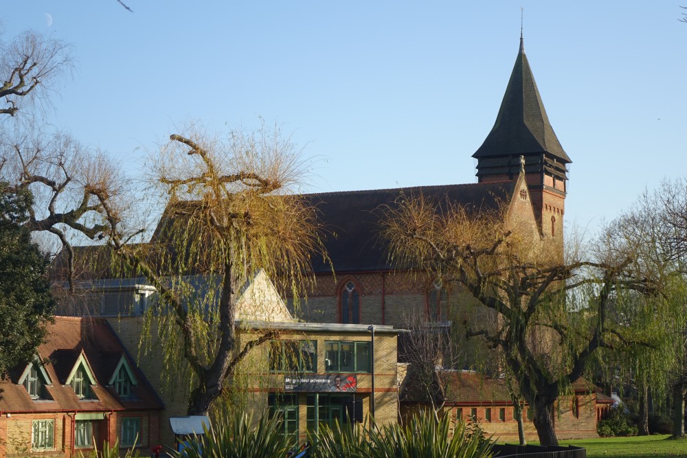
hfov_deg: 25.4
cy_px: 229
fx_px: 1527
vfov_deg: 17.1
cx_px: 344
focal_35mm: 80
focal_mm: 29.37
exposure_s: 1/500
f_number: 4
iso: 125
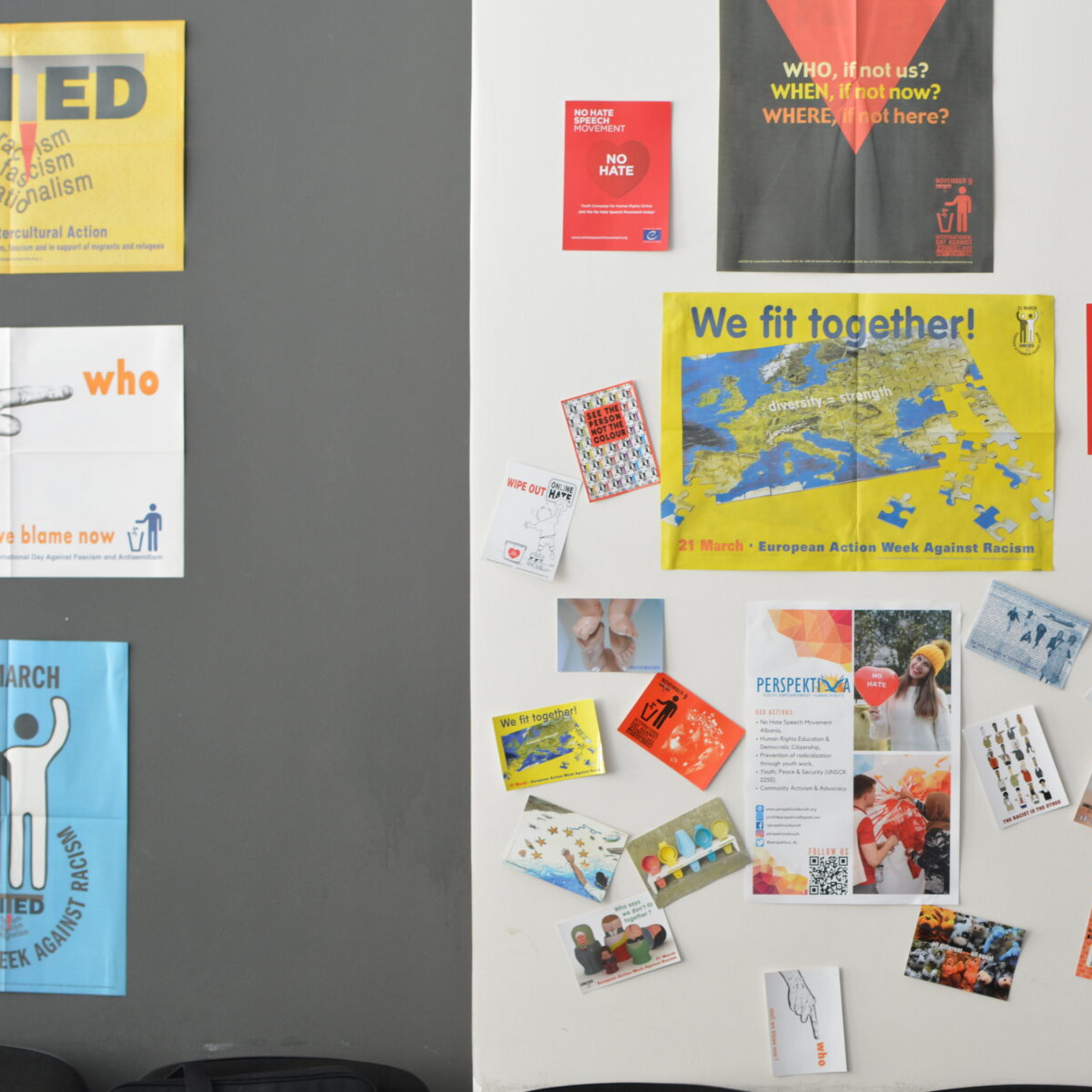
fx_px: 2703
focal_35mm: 76
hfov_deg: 22.5
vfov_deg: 22.8
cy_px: 486
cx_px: 870
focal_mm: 35
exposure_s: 1/60
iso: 450
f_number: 4
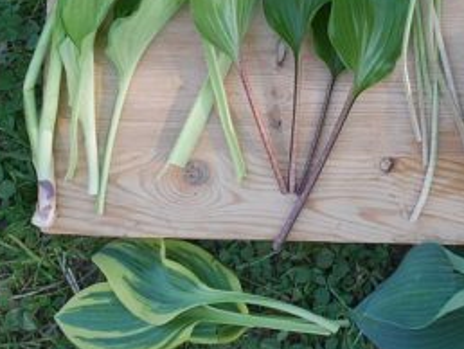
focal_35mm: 109
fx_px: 1462
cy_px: -53
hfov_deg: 17.2
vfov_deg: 13.3
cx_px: 554
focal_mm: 22
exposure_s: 1/60
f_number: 10
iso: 400
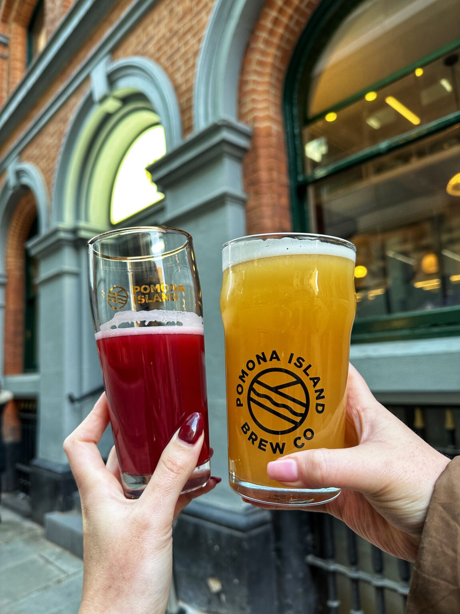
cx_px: 230
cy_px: 307
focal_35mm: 24
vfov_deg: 71.6
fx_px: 425
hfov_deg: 56.8
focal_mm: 6.86
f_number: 1.78
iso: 125
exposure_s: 1/50
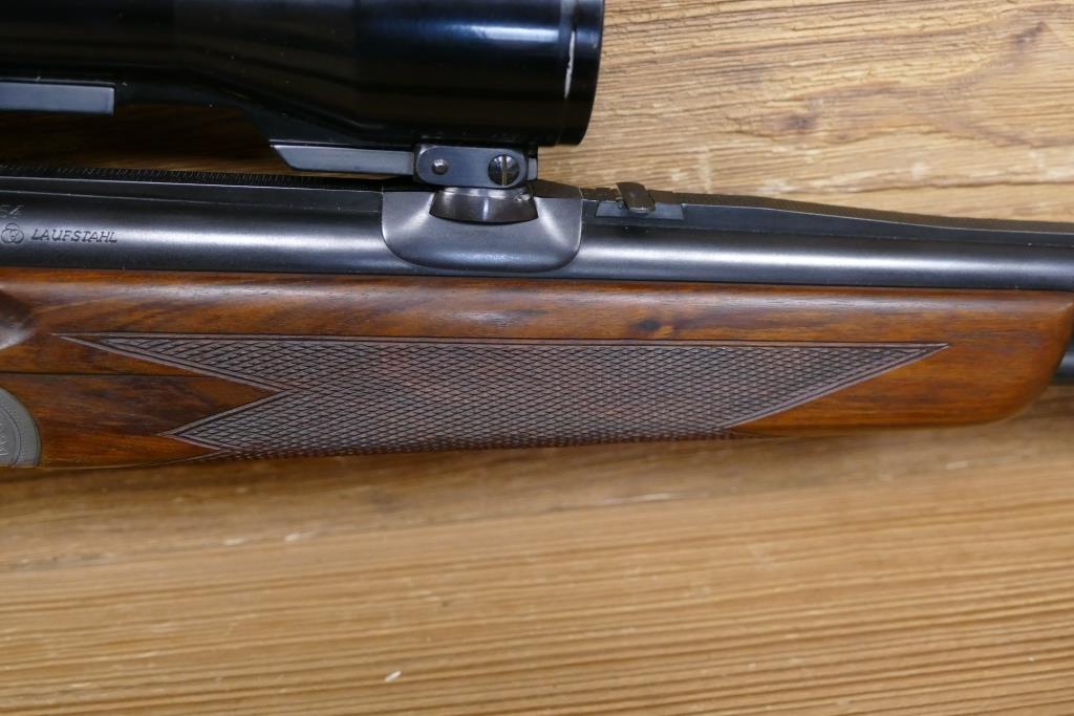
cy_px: 358
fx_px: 1253
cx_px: 537
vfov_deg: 31.9
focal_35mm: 42
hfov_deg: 46.4
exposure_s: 1/80
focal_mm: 15.26
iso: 1250
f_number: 3.2
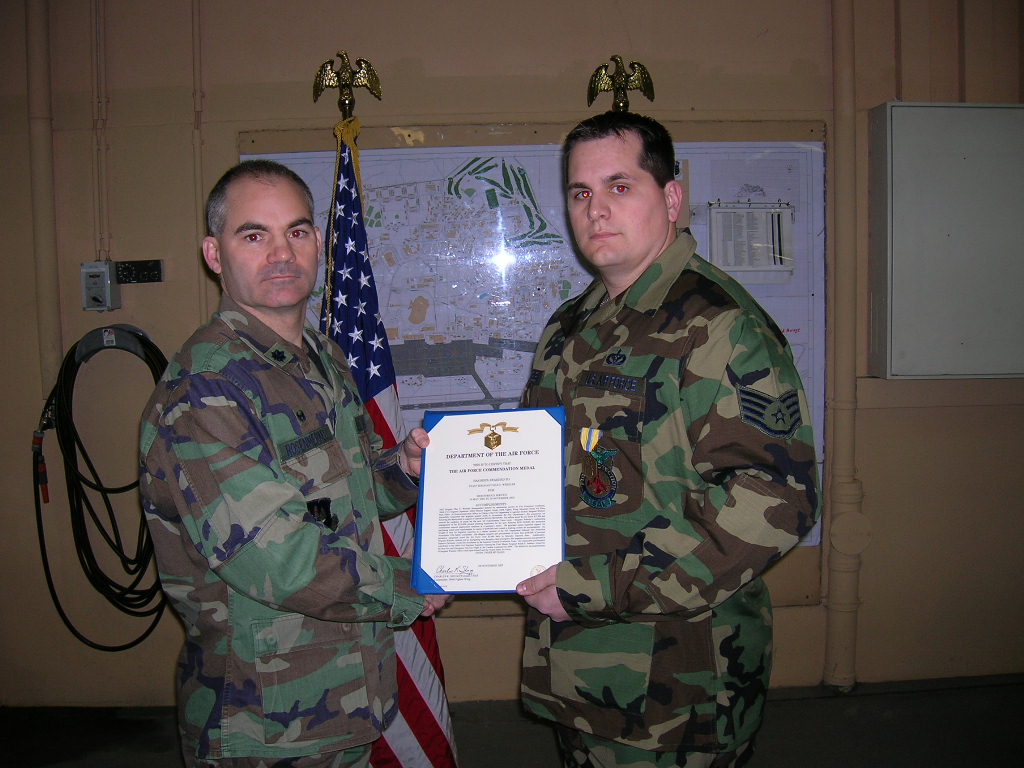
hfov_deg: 54.0
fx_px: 1006
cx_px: 512
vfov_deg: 41.8
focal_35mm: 34
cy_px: 384
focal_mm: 5.7
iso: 50
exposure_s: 1/60.1
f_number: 2.9
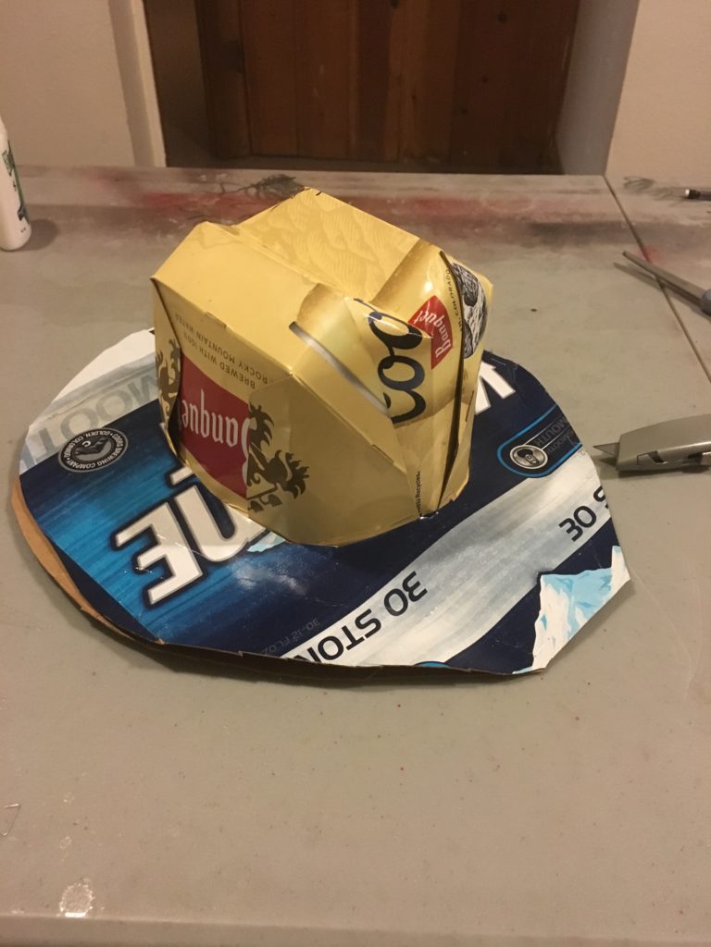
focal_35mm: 29
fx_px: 794
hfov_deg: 48.2
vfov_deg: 61.7
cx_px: 356
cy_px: 474
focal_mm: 4.15
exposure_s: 1/15
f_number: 2.2
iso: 250
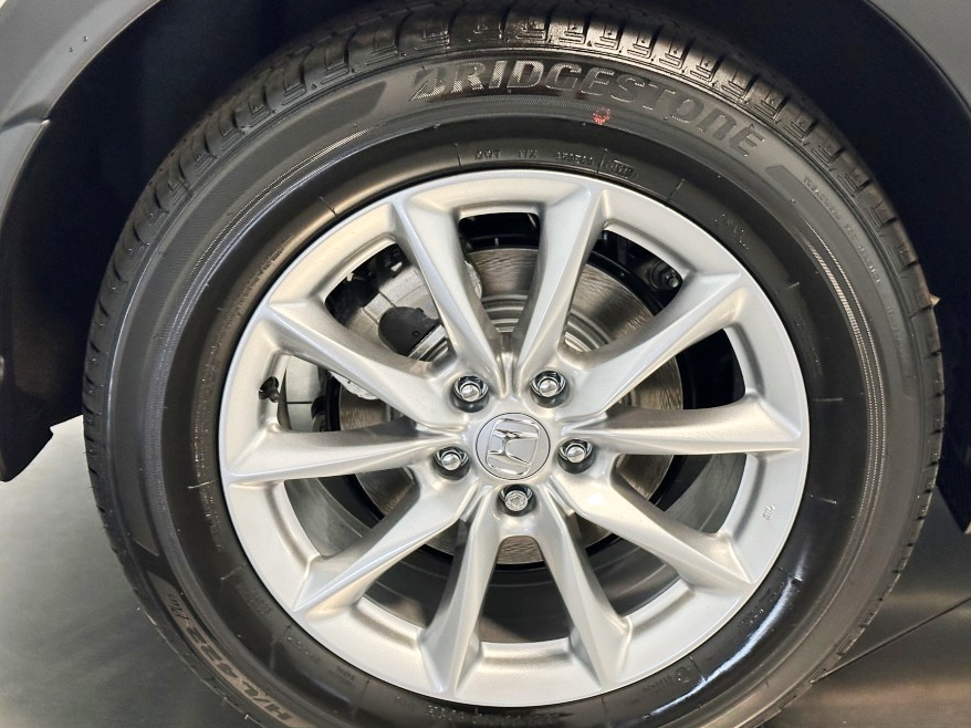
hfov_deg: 34.4
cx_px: 494
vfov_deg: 26.1
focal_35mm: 56
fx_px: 1570
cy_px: 404
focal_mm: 6.86
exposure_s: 1/40
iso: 500
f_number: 1.78
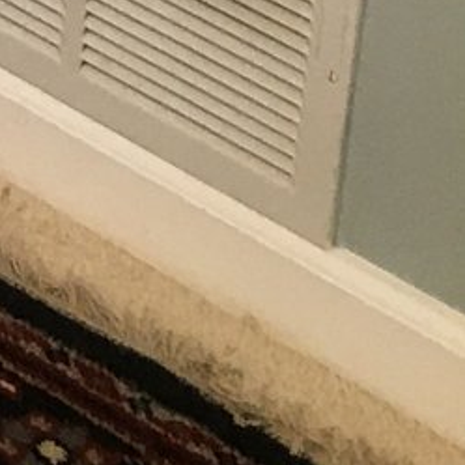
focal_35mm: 206
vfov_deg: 7.3
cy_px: -1042
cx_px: -934
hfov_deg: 7.5
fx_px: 3131
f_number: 2.2
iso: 25
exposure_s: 1/15
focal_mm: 4.15
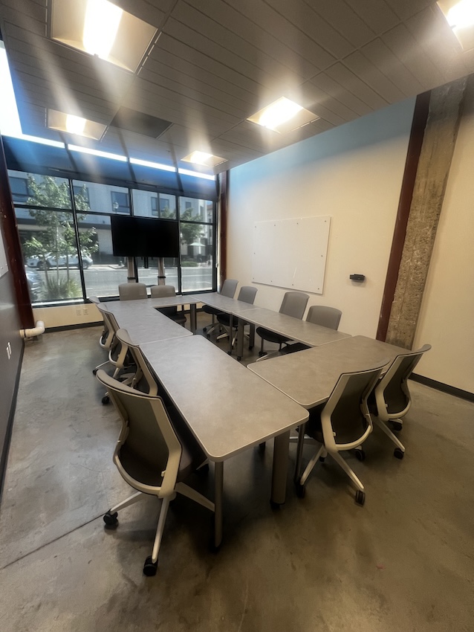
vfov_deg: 106.2
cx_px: 237
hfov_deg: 89.9
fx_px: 237
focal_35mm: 13
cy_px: 316
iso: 200
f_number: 1.8
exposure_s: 1/120
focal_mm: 1.57
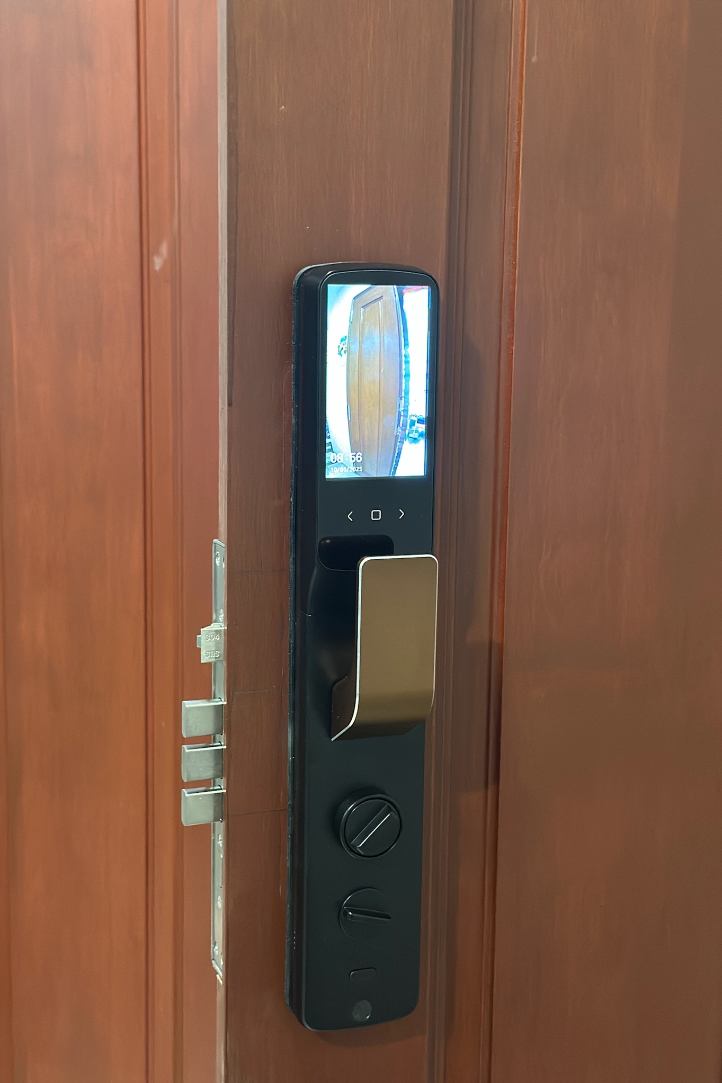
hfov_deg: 27.0
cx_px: 350
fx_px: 1504
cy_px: 542
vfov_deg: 39.6
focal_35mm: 50
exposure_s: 1/25
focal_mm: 6.86
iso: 640
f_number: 1.78
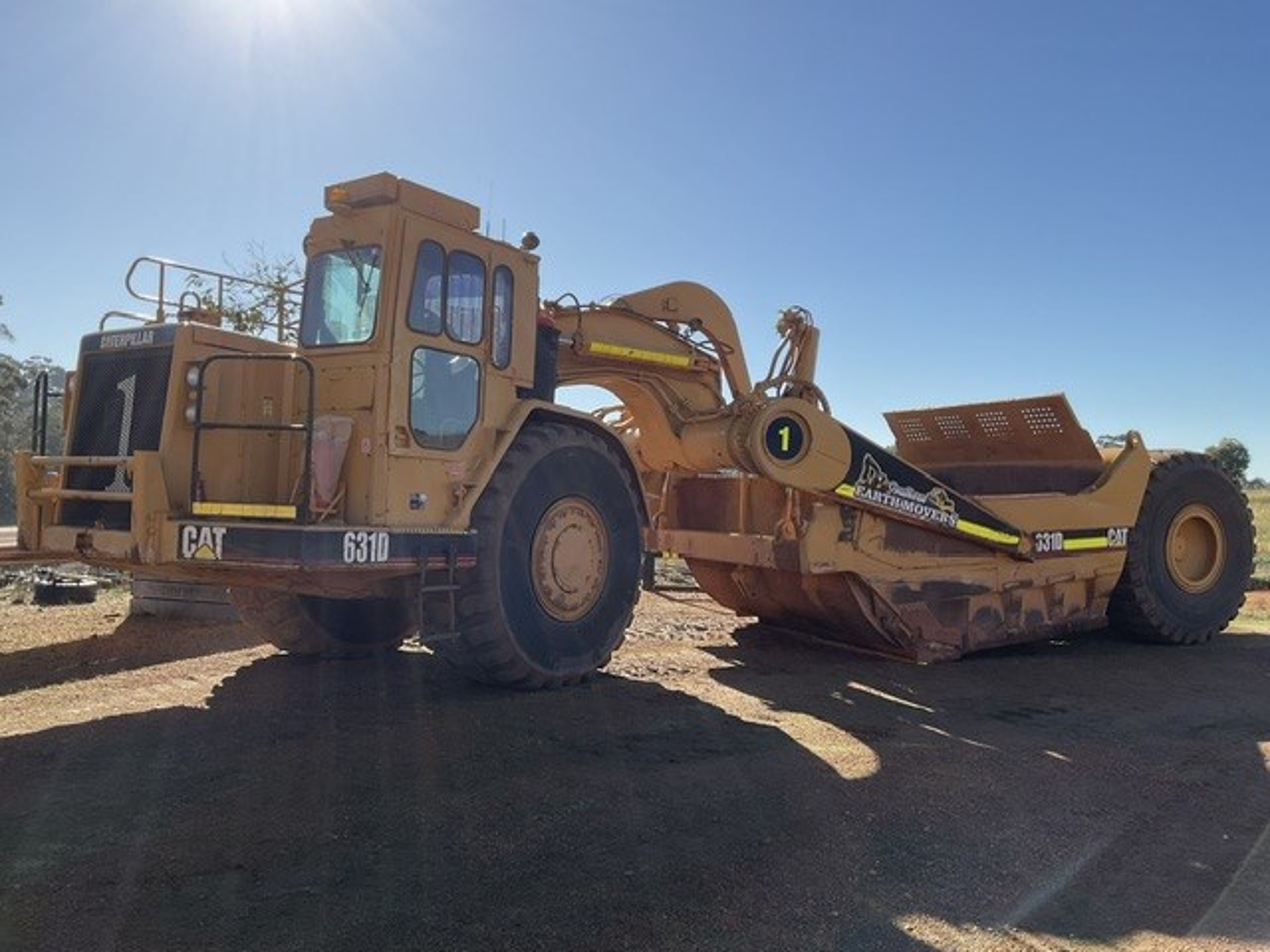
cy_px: 476
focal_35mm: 29
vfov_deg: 48.2
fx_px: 1064
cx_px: 635
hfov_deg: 61.7
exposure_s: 1/1848
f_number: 1.8
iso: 16
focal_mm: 3
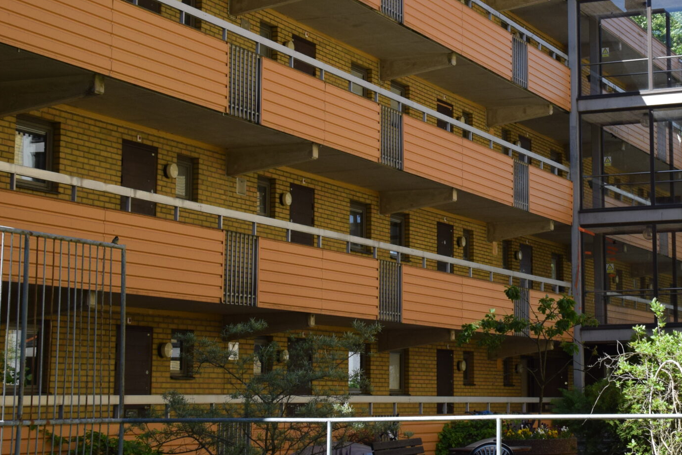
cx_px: 535
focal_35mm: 81
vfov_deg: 16.8
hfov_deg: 24.7
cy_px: 134
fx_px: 1533
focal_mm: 29
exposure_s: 1/400
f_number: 10
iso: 400
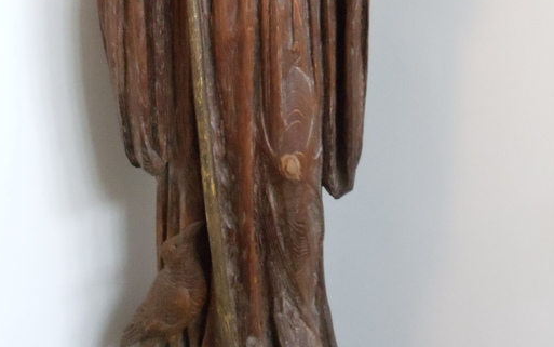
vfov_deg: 17.0
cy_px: 7
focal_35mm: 75
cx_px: 252
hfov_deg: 27.5
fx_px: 1133
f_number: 3.5
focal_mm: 6
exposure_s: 1/25
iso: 800
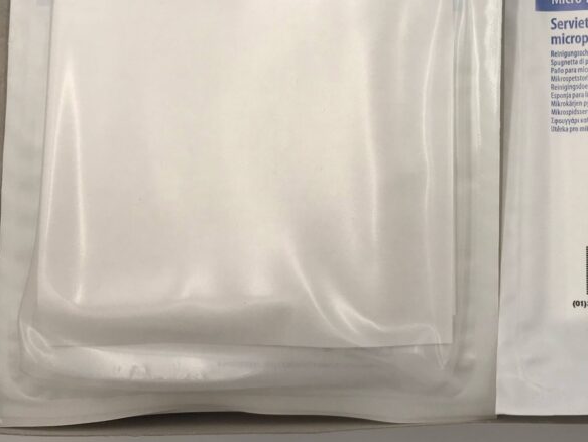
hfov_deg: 37.6
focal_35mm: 48
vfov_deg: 29.9
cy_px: 120
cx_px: 503
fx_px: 816
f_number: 1.8
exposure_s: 1/221
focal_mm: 3.99
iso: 20
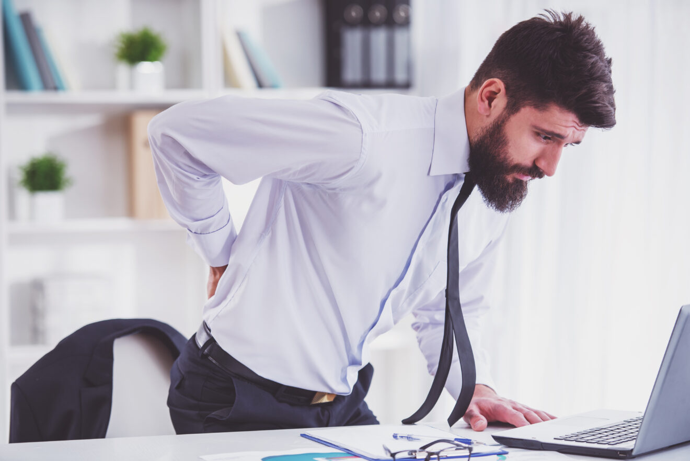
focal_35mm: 135
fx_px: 2588
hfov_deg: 15.2
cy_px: 230
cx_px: 345
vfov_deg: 10.2
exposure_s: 1/320
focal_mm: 135
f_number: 2.8
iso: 320
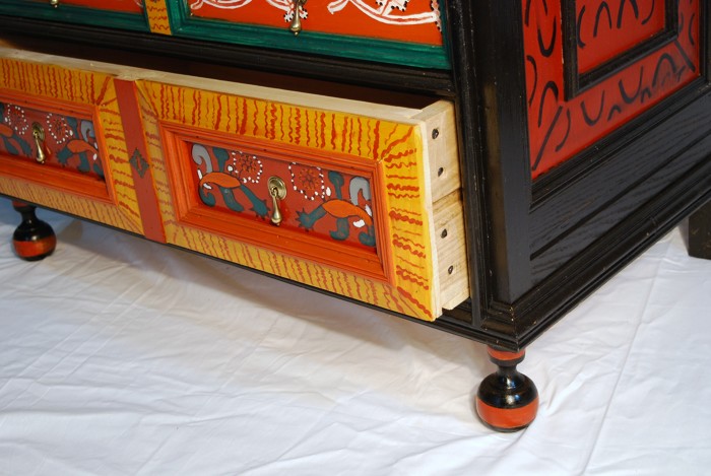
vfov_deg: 23.9
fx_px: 1127
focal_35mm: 57
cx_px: 356
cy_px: 238
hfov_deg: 35.0
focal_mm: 38
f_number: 5
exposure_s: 1/20
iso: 400
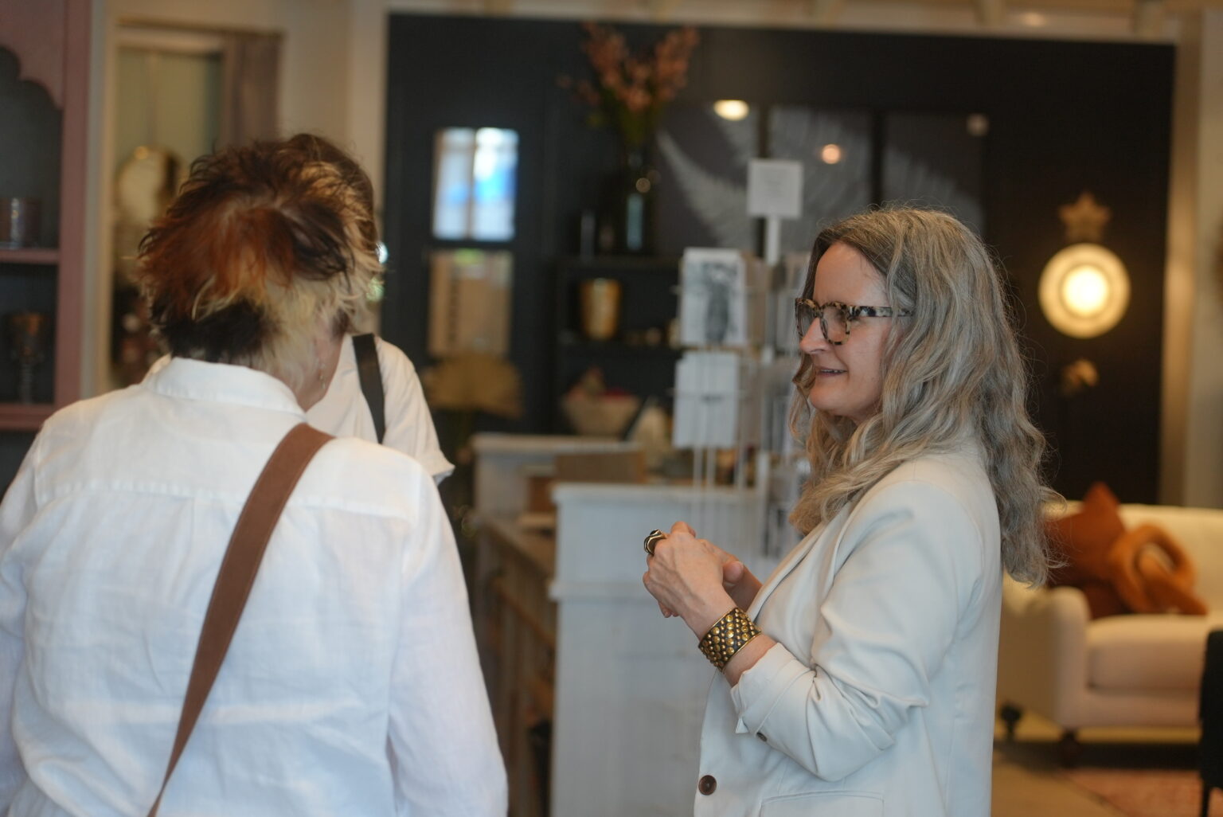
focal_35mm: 105
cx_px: 612
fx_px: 3569
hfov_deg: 19.4
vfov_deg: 13.1
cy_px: 408
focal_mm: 105
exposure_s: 1/160
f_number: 4
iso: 1250
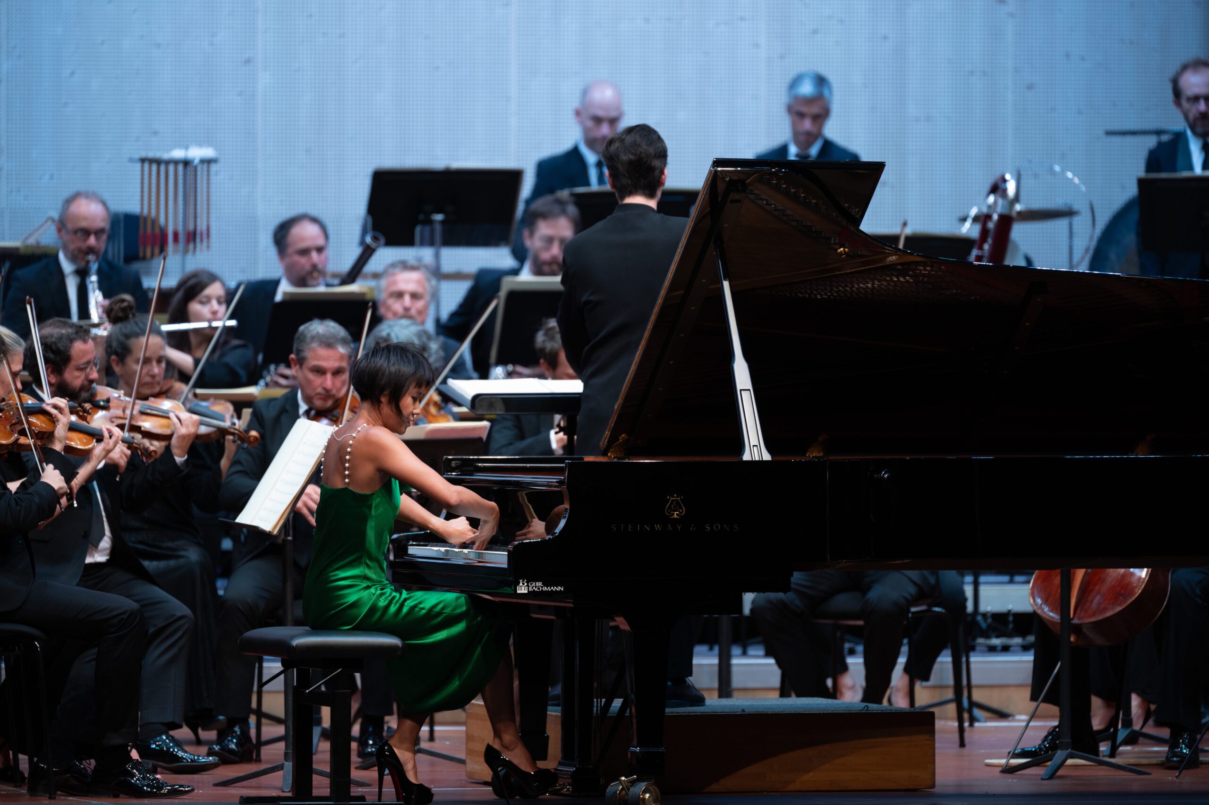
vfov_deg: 4.2
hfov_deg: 6.2
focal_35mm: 330
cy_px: 402
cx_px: 604
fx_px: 11078
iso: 1000
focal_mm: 330
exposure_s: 1/160
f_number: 4.5
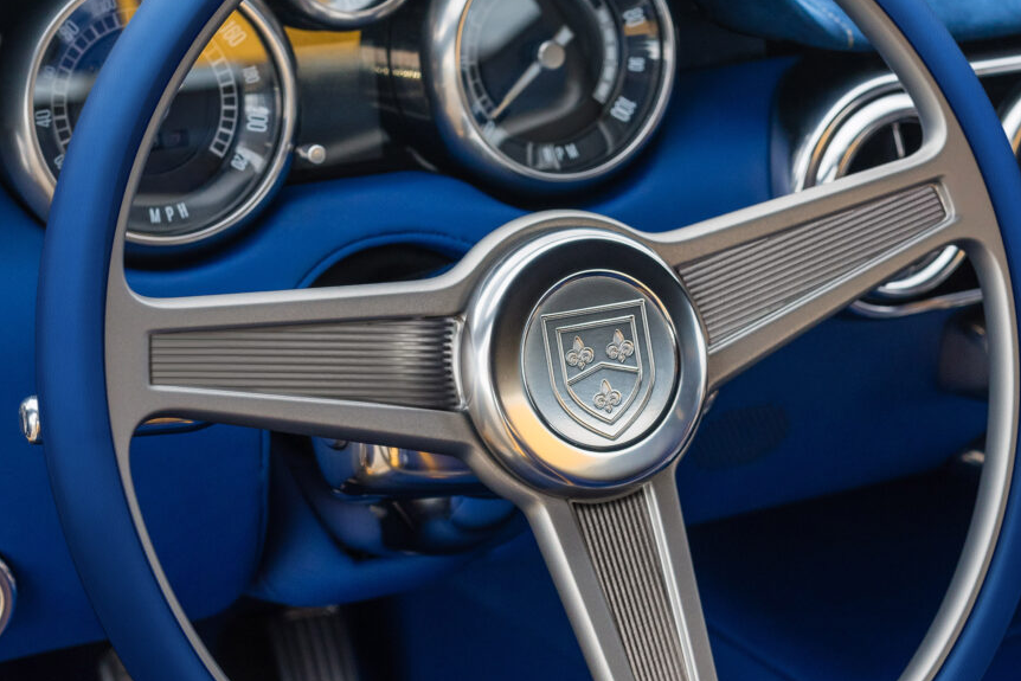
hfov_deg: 27.7
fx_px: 2071
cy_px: 410
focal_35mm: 73
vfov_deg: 18.7
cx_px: 599
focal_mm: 35
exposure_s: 1/125
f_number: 5.6
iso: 500
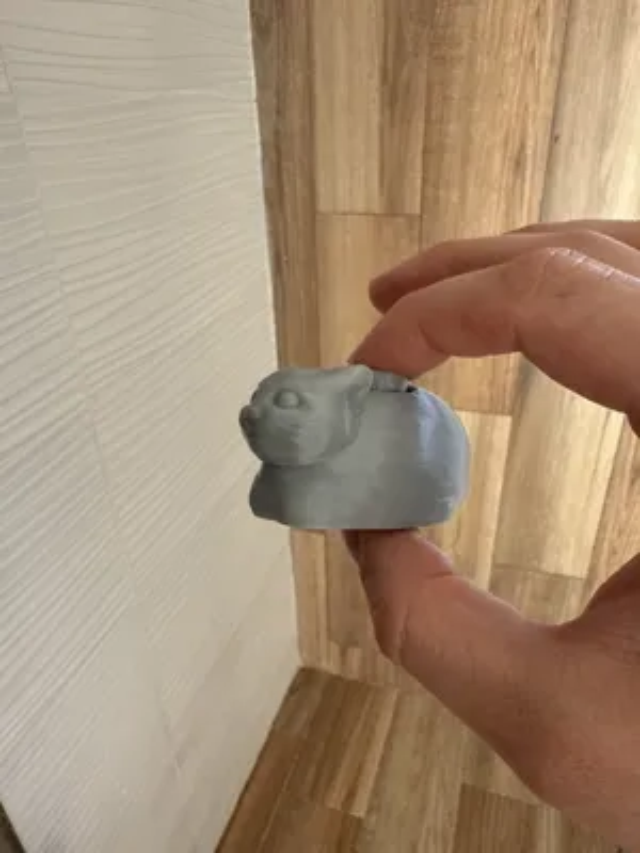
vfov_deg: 69.4
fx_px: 616
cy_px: 426
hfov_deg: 54.9
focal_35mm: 25
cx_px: 320
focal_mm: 2.22
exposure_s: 1/99
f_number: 2.2
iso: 125
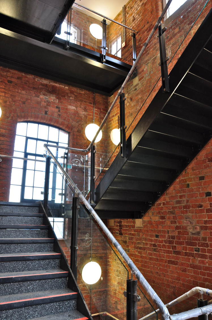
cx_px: 106
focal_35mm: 27
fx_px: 239
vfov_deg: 67.4
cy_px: 160
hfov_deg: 47.8
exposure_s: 1/30
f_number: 7.1
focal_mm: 18
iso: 400
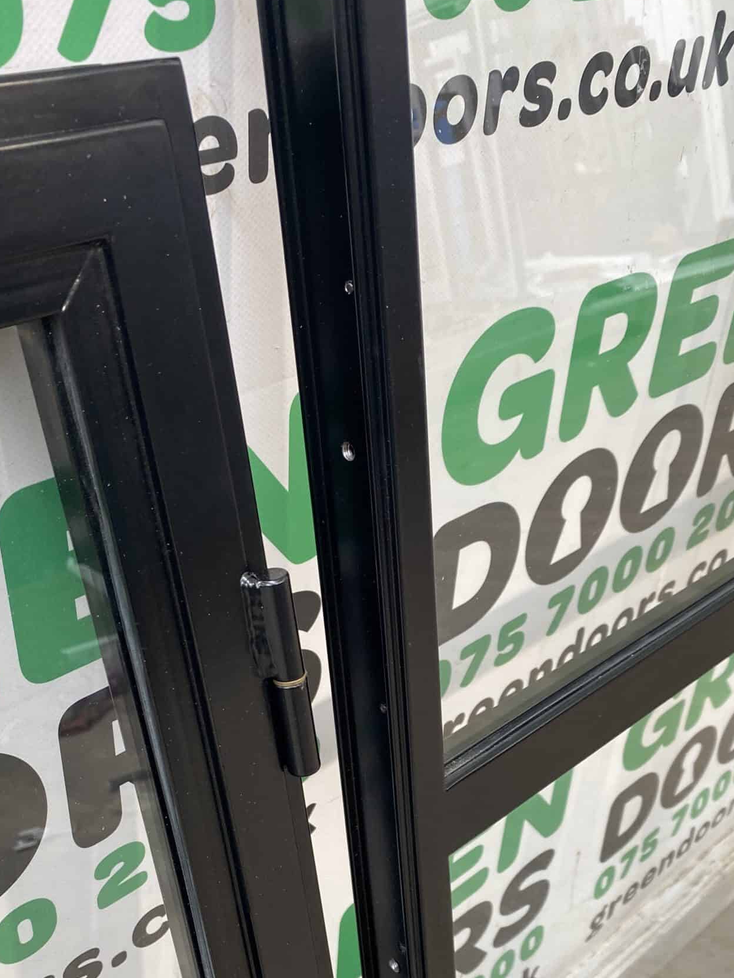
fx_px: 1131
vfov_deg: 45.9
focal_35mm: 40
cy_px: 668
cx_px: 353
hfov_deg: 36.0
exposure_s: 1/100
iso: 64
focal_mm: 4.25
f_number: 1.8
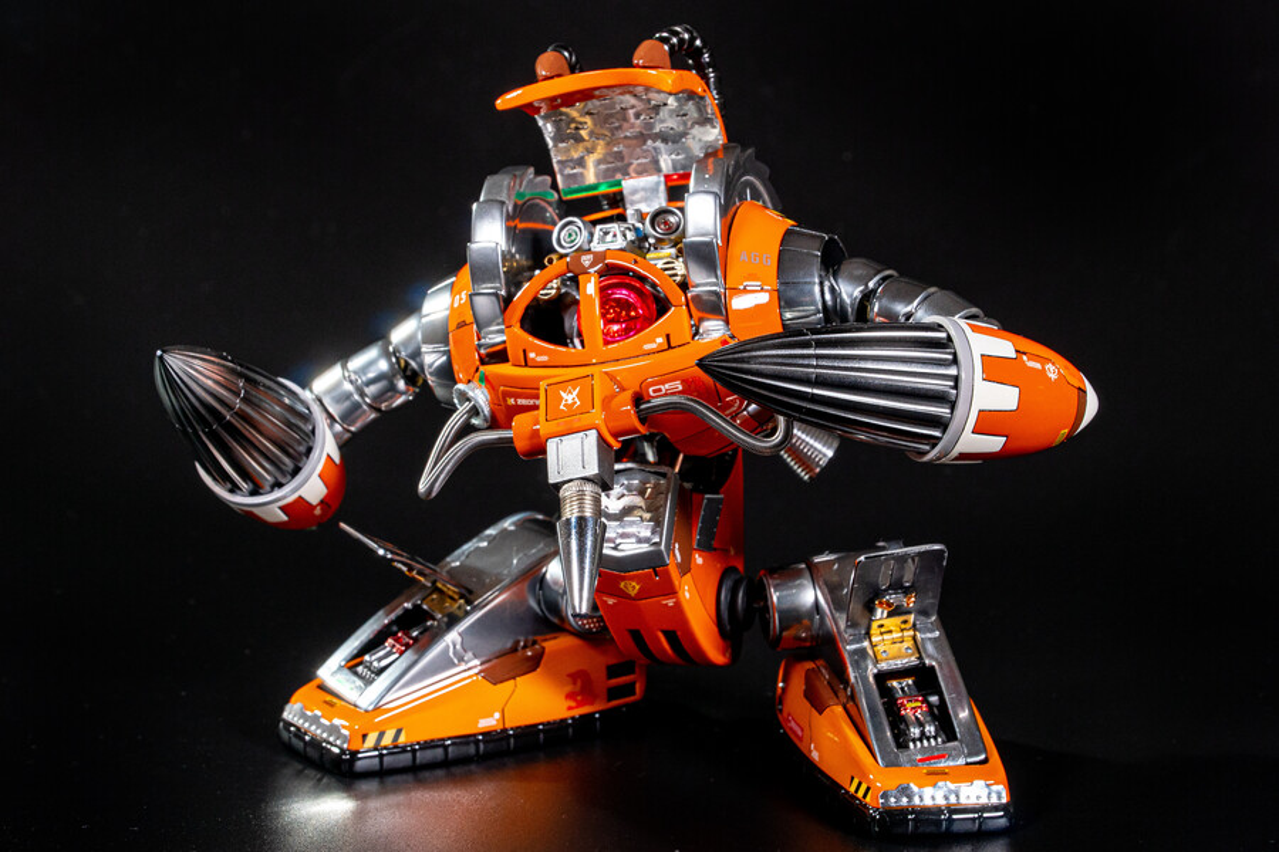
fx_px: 3730
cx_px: 640
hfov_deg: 19.5
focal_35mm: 105
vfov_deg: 13.0
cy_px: 426
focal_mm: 70
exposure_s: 1/100
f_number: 11
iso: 800
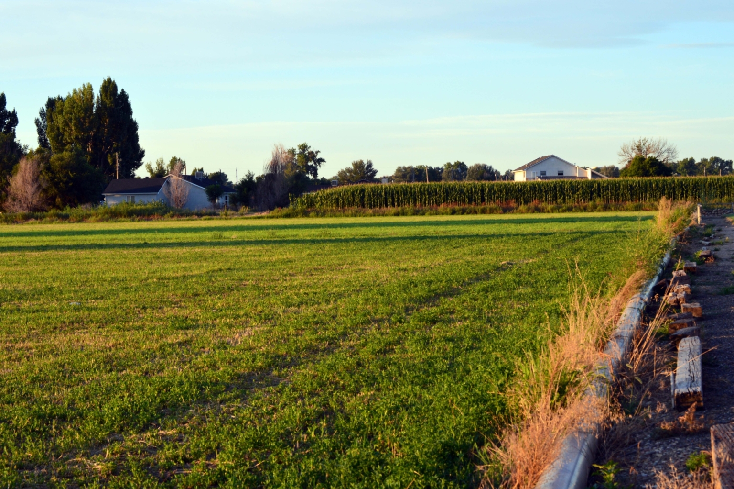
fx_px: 1681
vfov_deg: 16.5
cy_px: 244
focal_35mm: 82
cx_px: 367
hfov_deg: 24.6
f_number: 9
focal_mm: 55
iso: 400
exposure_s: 1/160
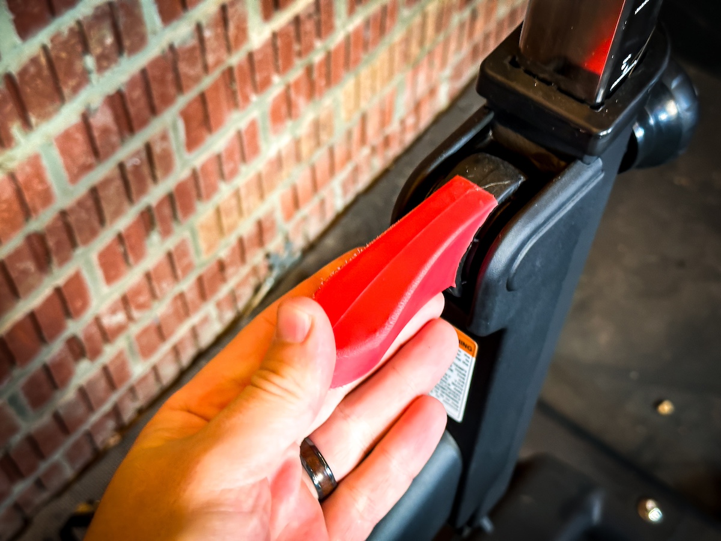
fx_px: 1000
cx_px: 360
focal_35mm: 48
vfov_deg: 30.3
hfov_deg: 39.7
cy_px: 270
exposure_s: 1/35
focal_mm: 6.86
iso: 200
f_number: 1.8
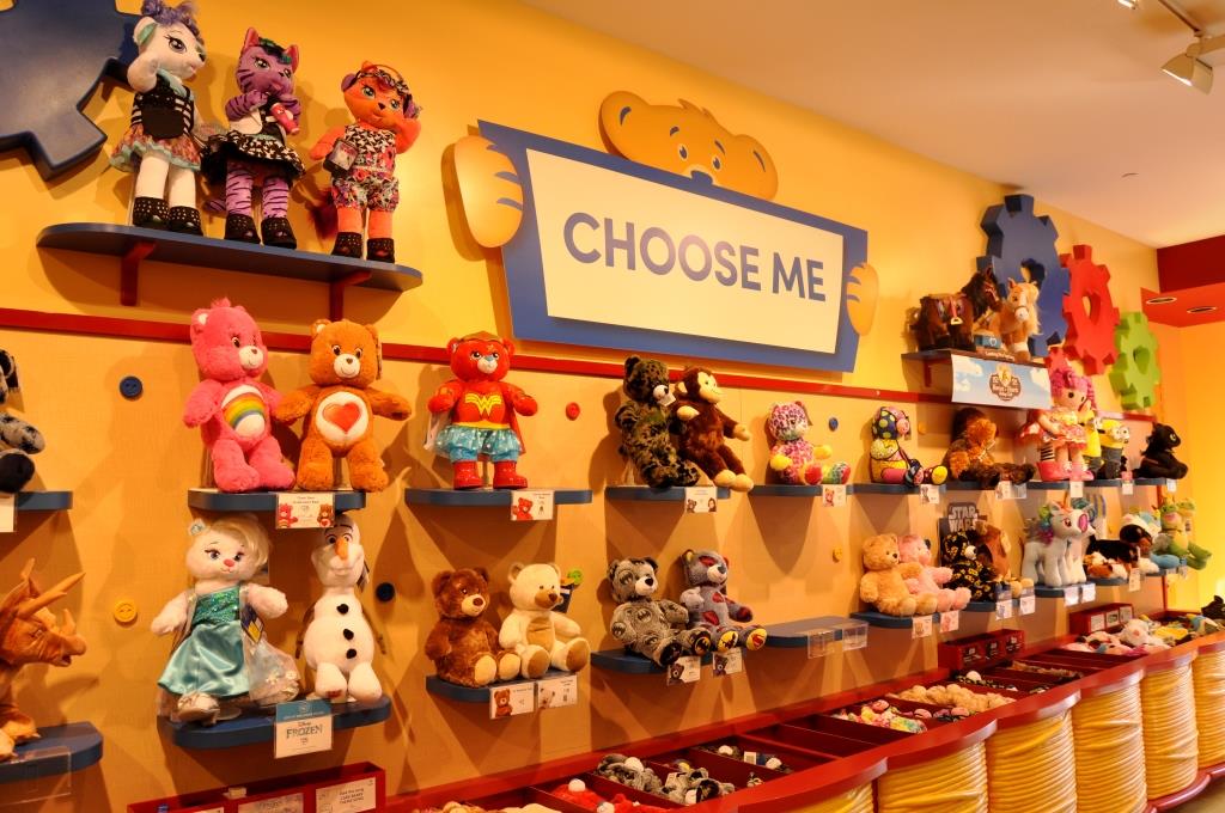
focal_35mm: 27
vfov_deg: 47.8
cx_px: 612
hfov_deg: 67.4
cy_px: 406
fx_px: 918
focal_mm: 18
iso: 500
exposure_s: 1/50
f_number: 7.1
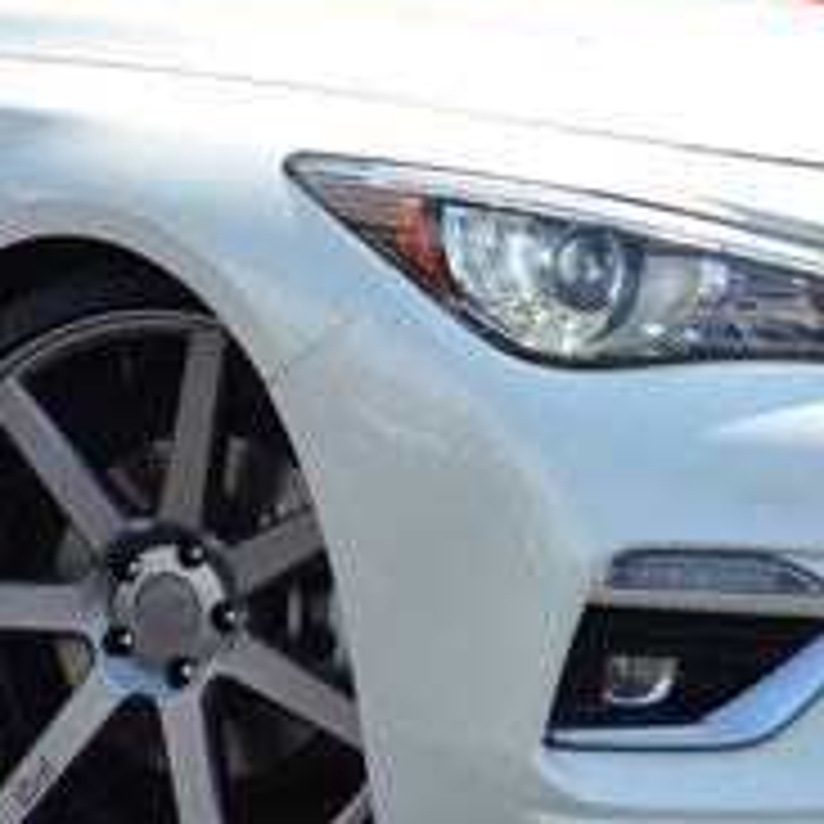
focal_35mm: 129
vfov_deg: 13.4
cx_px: 324
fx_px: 3487
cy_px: 133
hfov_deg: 13.5
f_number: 8
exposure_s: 1/250
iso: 100
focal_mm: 29
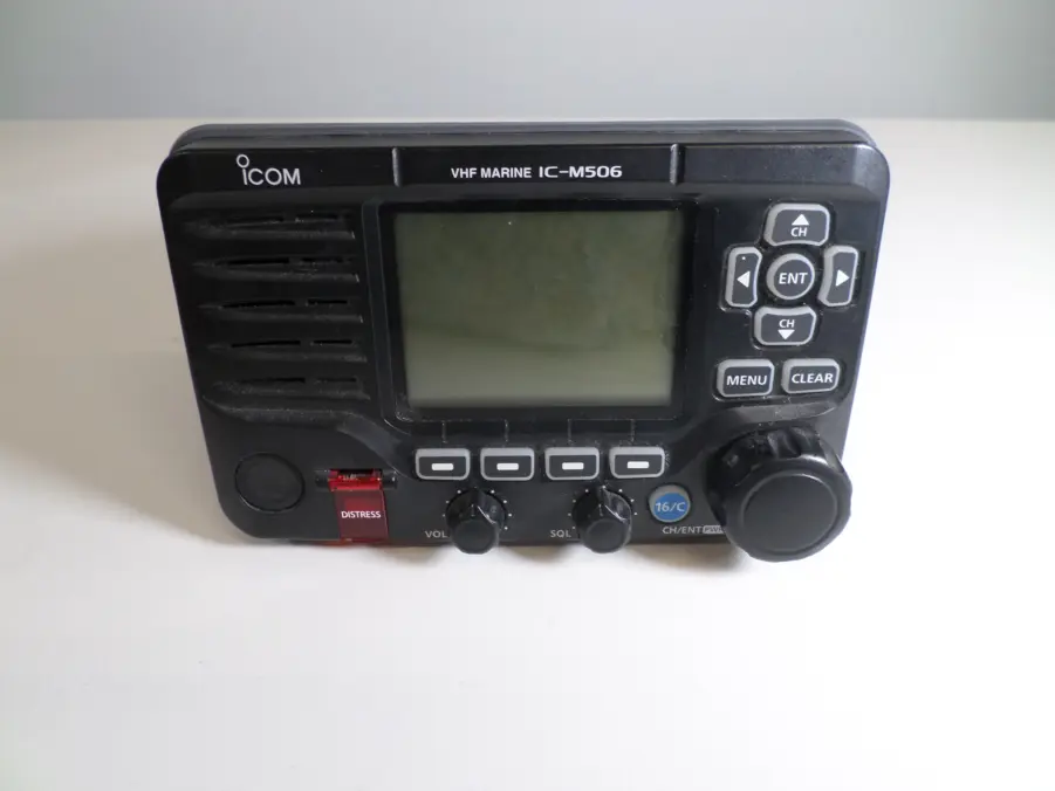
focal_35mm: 25
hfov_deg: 69.4
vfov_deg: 54.9
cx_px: 528
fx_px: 762
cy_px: 396
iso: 80
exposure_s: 1/30
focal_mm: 4.5
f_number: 2.5
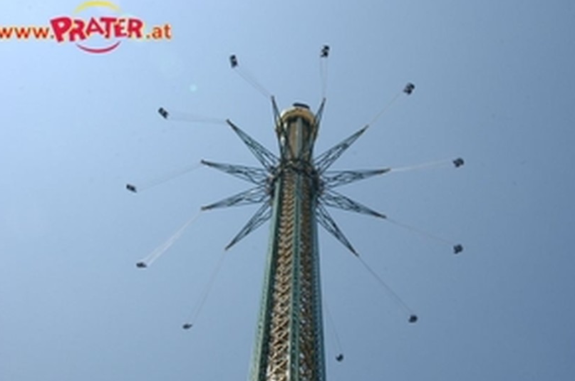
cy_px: 194
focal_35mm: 37
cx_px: 288
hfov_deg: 52.0
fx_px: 590
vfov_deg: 35.8
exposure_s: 1/750
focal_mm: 24
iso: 800
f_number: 13
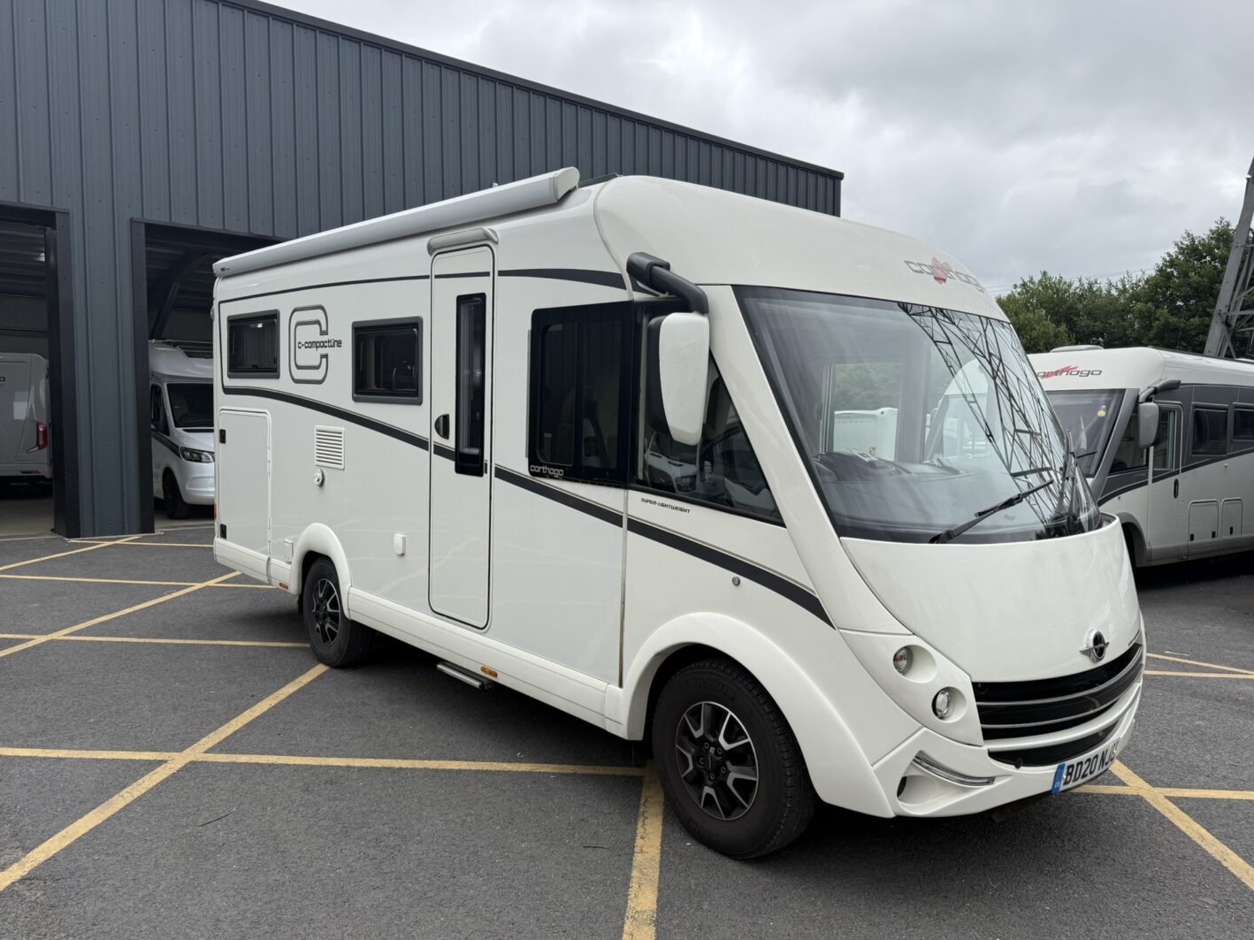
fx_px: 942
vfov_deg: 53.0
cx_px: 631
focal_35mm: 26
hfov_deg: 67.3
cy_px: 488
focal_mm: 6.76
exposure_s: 1/1727
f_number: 1.78
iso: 80
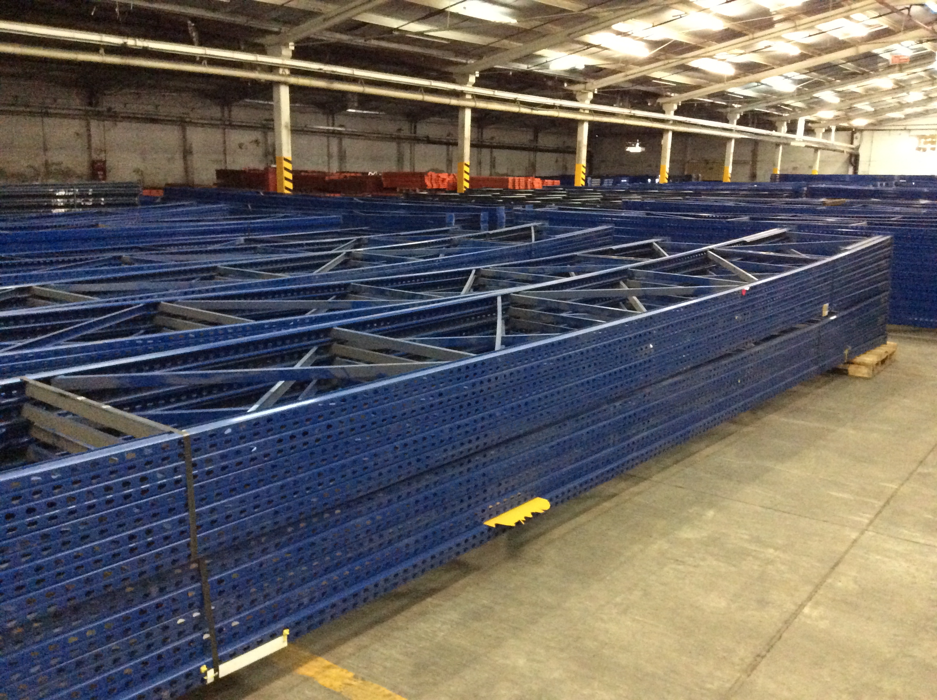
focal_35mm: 33
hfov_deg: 55.4
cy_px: 350
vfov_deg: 42.8
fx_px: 892
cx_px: 468
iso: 640
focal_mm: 3.3
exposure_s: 1/15
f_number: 2.4
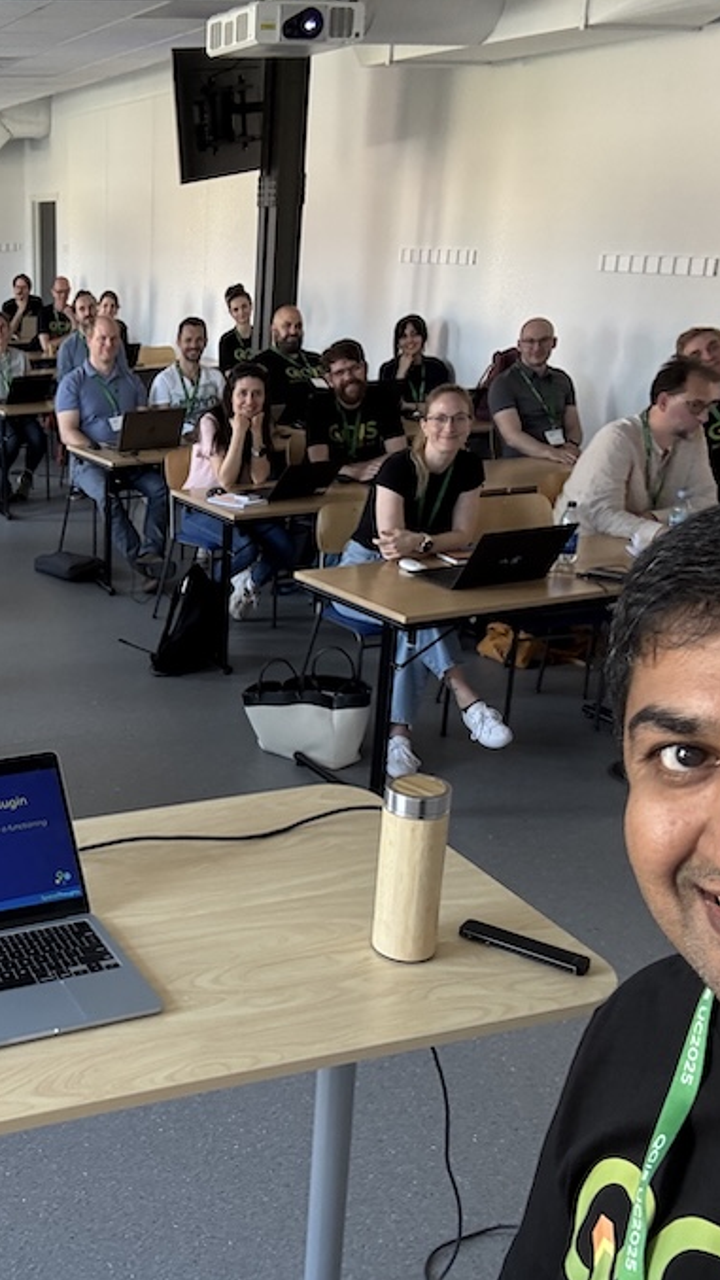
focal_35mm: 37
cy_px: 707
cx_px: -4
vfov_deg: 53.9
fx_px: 1255
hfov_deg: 29.8
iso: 160
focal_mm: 2.69
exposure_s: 1/60
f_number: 1.9
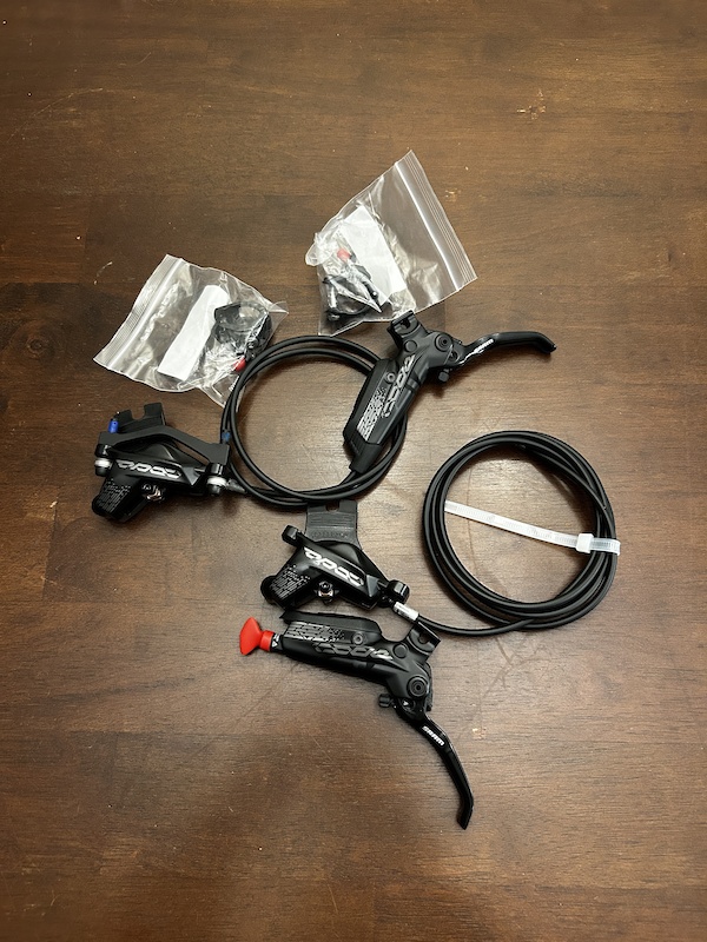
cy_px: 471
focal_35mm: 26
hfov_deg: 53.1
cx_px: 354
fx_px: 708
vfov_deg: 67.3
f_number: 1.5
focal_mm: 5.7
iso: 400
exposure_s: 1/40
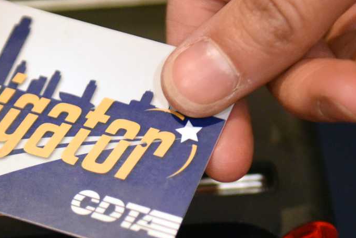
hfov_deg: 11.0
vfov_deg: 7.4
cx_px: 94
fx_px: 1840
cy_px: 228
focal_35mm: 186
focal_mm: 62
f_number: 2.8
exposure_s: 1/160
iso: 6400
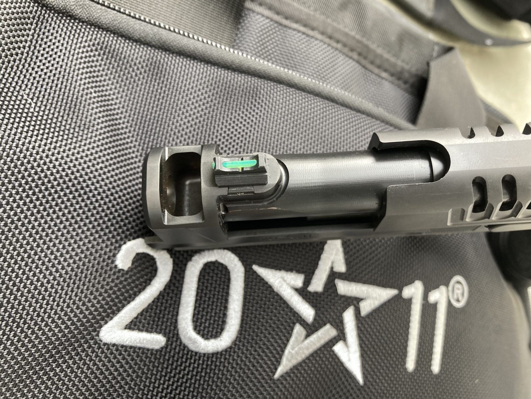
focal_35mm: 28
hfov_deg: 63.4
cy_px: 200
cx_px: 266
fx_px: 430
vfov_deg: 49.7
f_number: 1.8
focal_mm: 3.99
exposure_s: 1/60
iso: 100
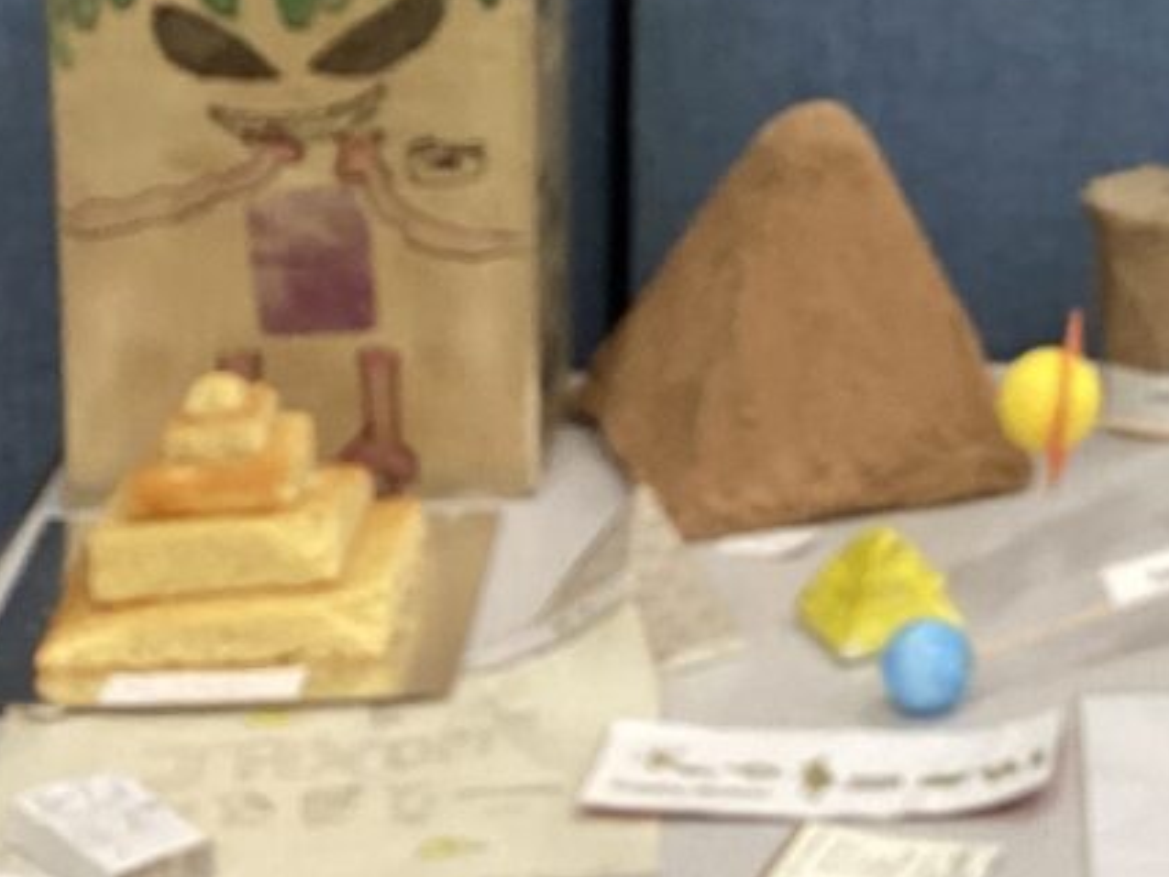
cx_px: 1609
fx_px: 3783
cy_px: -264
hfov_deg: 16.4
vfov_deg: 12.8
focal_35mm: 112
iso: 64
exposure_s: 1/50
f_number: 2.4
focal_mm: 3.3
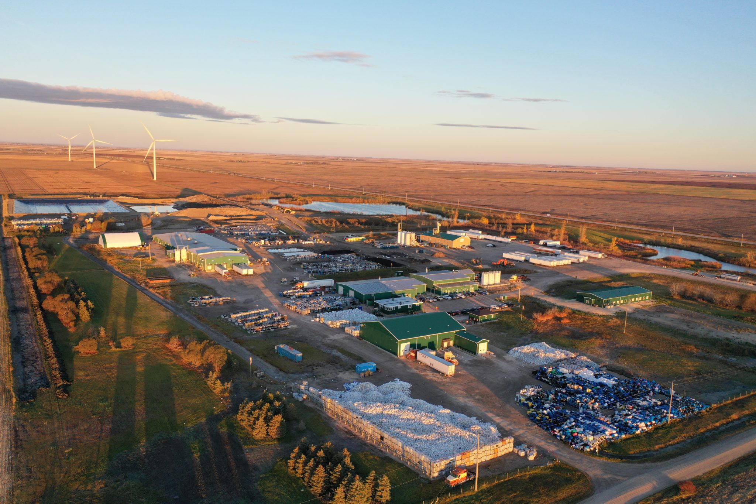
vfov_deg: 46.4
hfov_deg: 65.5
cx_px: 378
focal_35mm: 28
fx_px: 588
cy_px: 252
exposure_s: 1/320
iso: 100
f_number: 2.8
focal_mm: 10.26
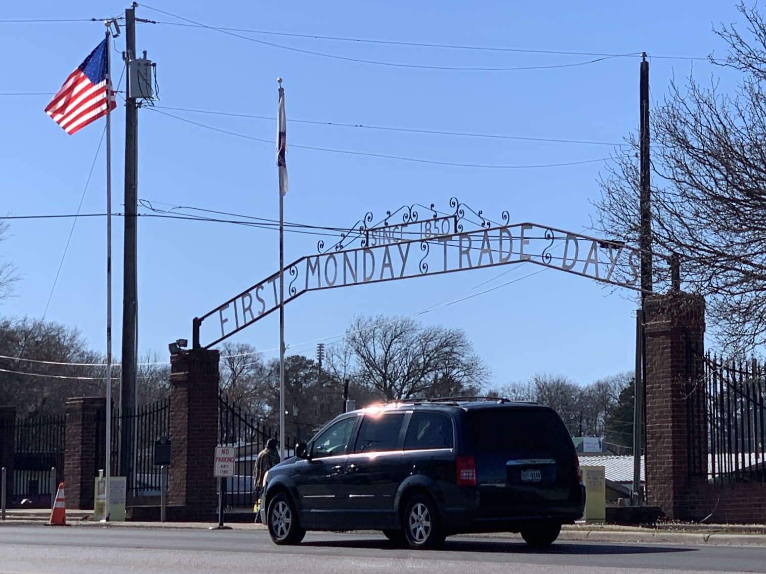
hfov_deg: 36.8
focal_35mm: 52
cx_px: 383
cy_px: 287
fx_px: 1150
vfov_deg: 28.0
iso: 16
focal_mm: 6
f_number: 2.4
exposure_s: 1/1410
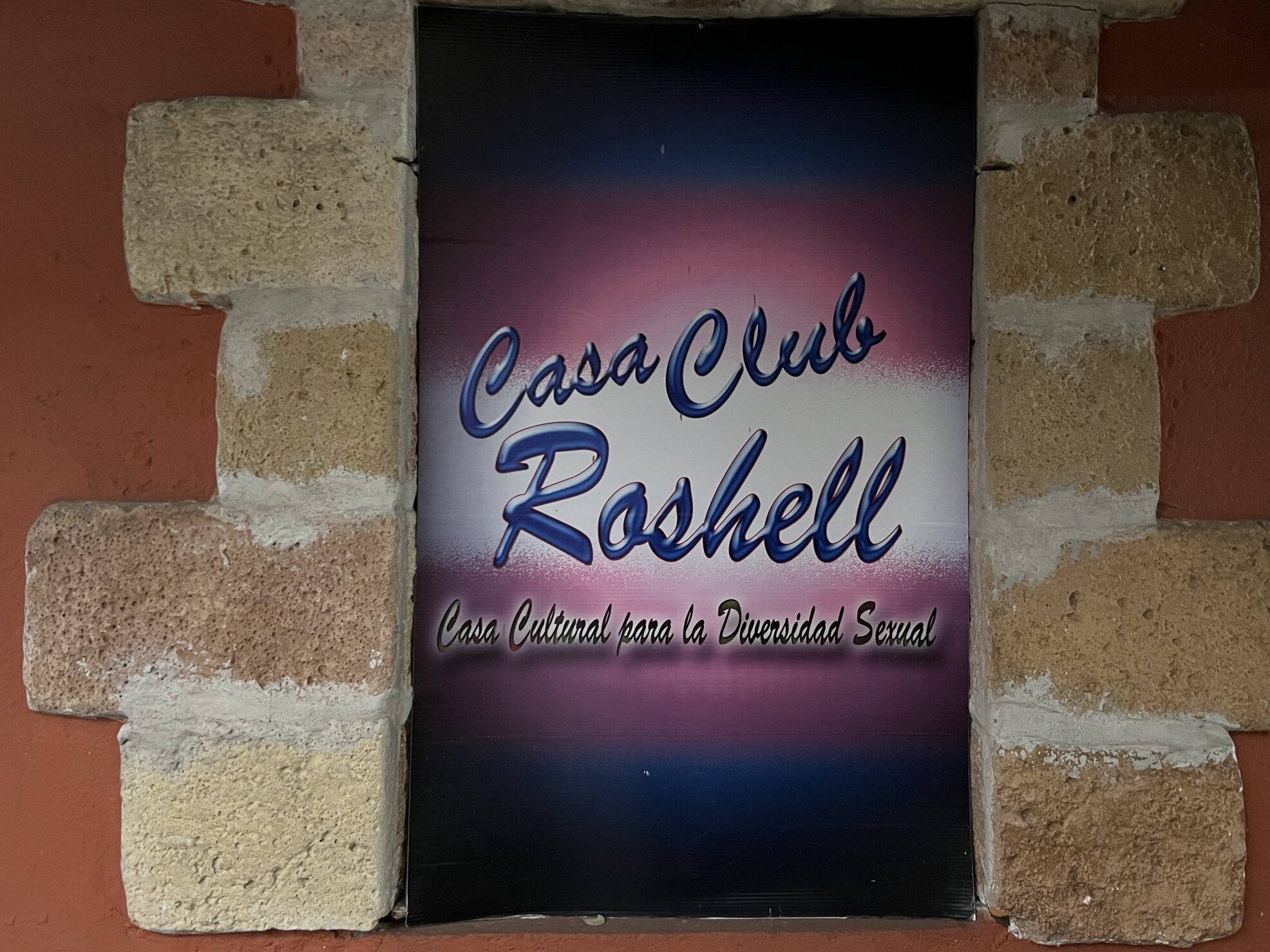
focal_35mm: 27
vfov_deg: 51.3
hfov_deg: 65.3
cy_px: 460
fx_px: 991
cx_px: 654
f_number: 1.5
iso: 640
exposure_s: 1/30
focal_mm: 5.7
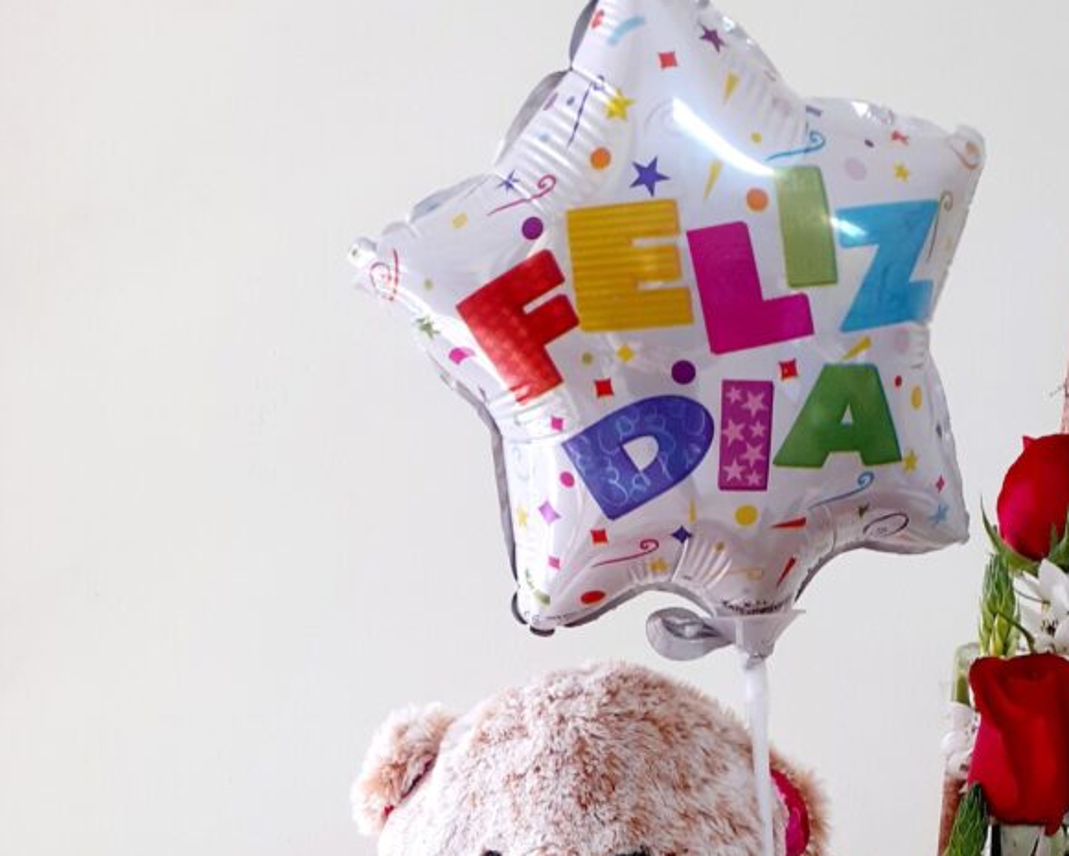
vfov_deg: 26.6
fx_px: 1645
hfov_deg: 35.3
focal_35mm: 52
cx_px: 787
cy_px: 960
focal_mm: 3.6
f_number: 1.9
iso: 64
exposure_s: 1/60
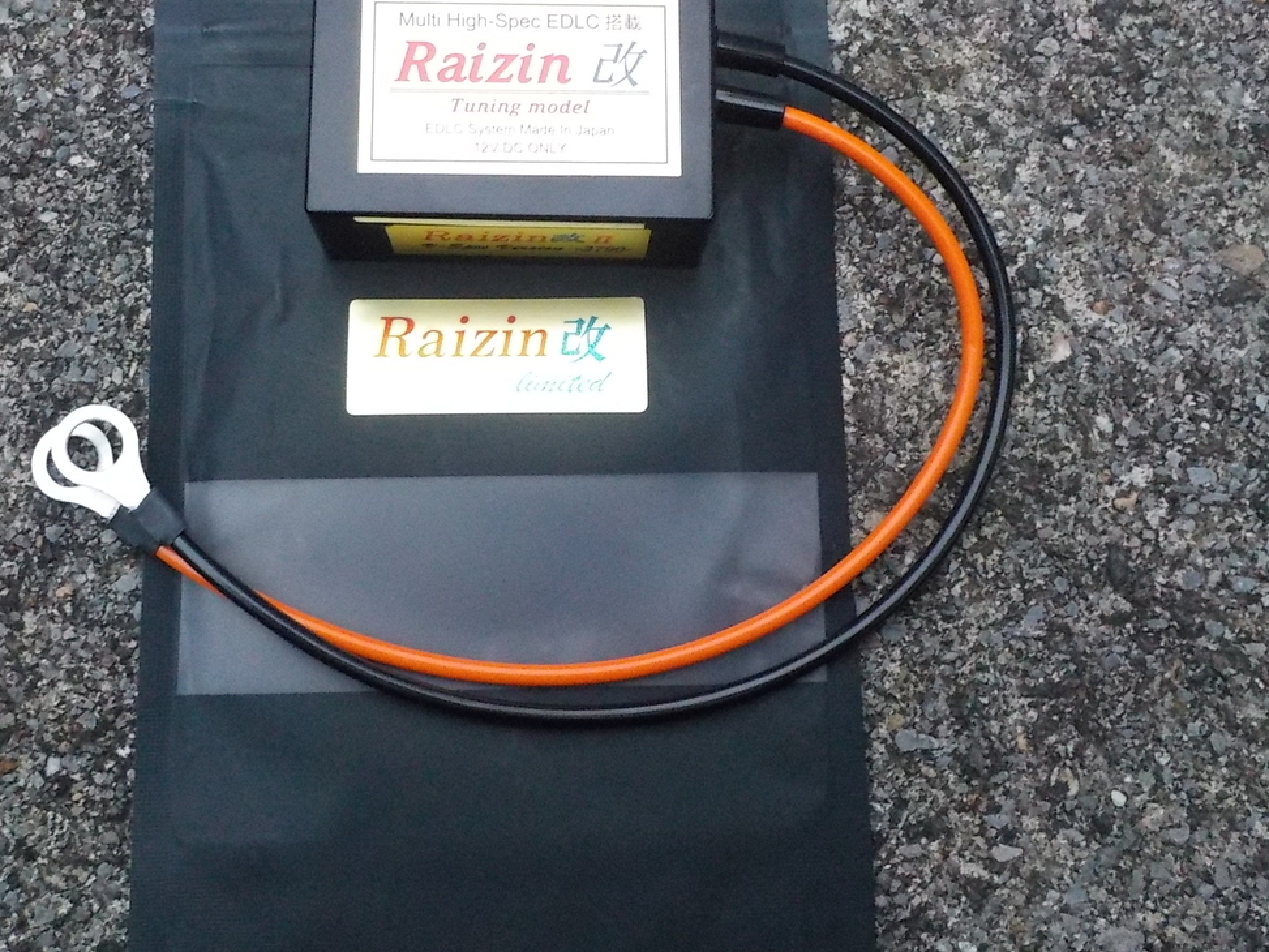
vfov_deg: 38.5
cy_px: 377
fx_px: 1357
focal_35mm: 37
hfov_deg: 50.1
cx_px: 604
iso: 800
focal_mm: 4.1
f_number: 3.3
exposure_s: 1/50
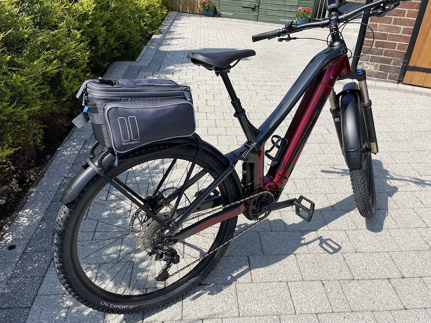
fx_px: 324
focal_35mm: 26
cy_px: 162
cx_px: 216
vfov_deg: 53.1
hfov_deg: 67.3
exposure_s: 1/3300
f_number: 1.6
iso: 32
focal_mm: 4.2
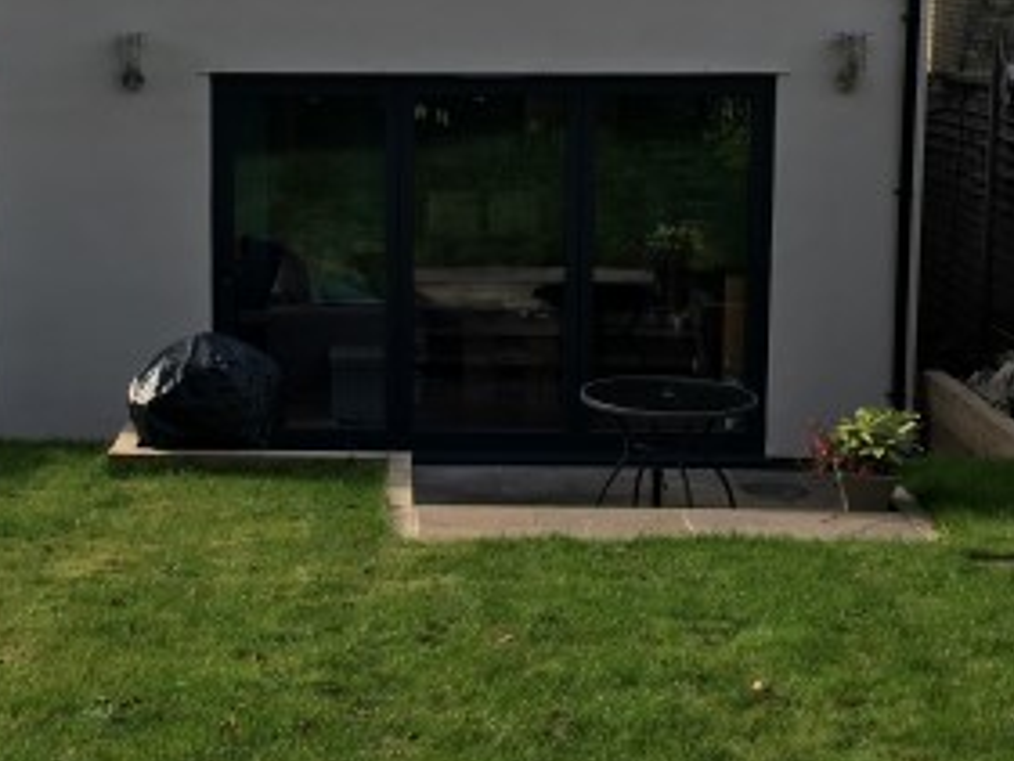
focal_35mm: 66
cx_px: 300
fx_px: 1934
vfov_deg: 22.1
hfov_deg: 29.1
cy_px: 202
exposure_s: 1/761
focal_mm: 4.15
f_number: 2.2
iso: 25
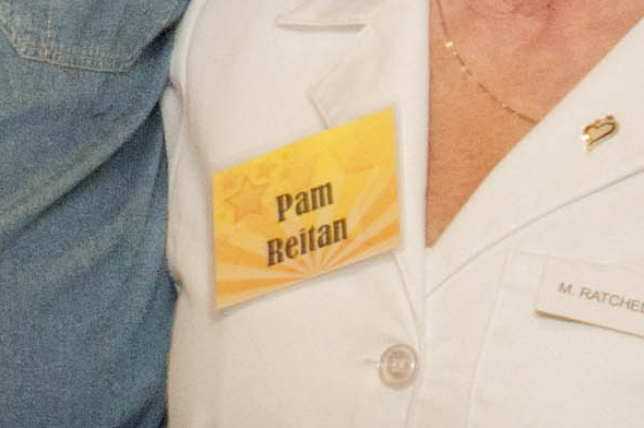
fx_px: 5450
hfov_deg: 6.7
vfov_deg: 4.5
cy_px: -250
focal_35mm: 305
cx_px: -73
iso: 500
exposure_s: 1/60
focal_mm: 28
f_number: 5.6
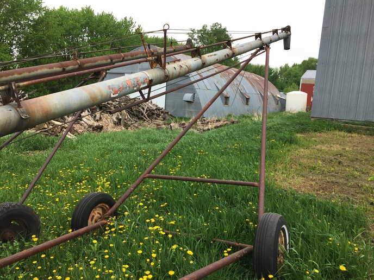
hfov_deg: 61.7
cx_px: 187
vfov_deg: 48.2
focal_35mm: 29
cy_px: 140
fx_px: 313
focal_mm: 4.15
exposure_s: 1/471
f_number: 2.2
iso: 32
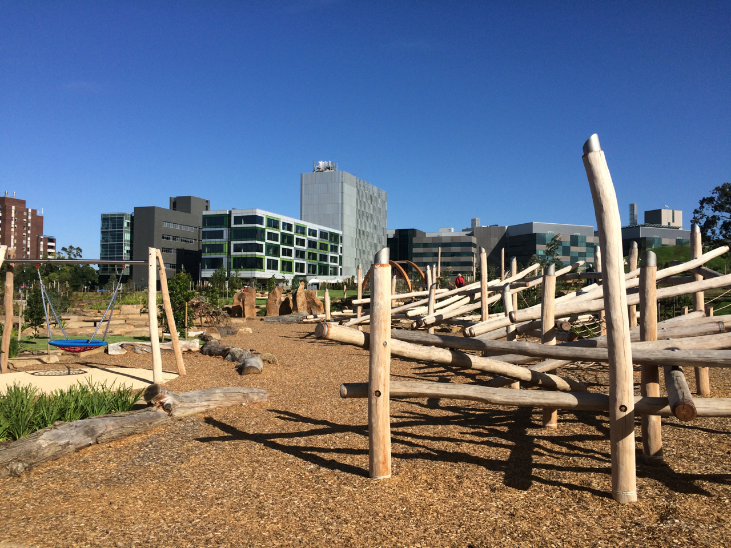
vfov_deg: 48.2
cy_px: 274
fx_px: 612
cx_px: 366
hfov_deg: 61.7
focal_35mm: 29
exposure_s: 1/3165
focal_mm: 4.15
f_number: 2.2
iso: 32
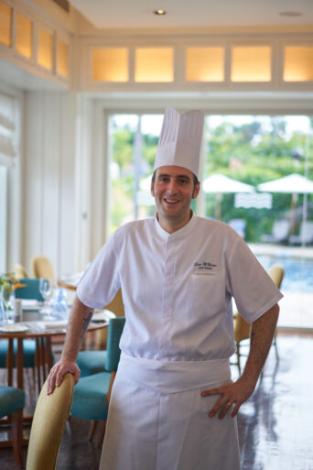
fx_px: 717
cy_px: 235
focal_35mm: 55
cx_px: 156
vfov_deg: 36.2
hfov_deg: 24.6
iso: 400
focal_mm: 55
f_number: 1.8
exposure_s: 1/160
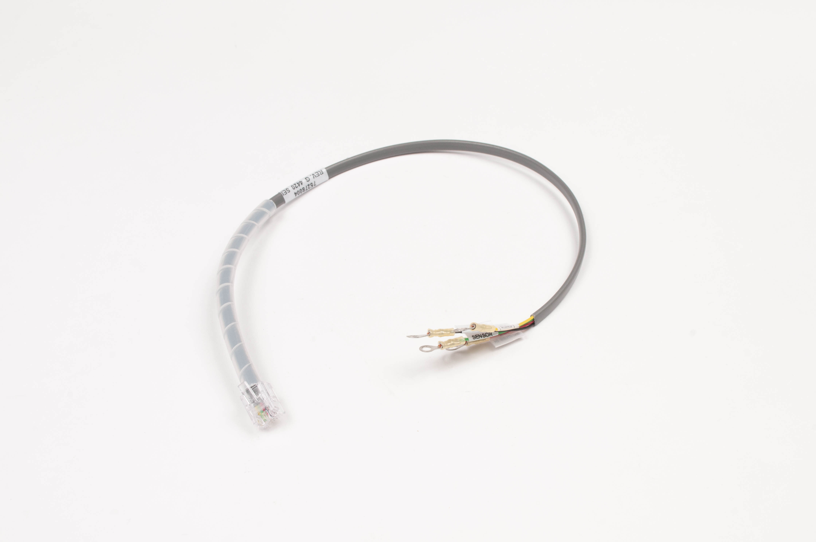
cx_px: 408
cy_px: 271
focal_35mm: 44
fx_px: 985
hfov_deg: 45.0
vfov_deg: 30.8
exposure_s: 1/80
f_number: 13
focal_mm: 29
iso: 200
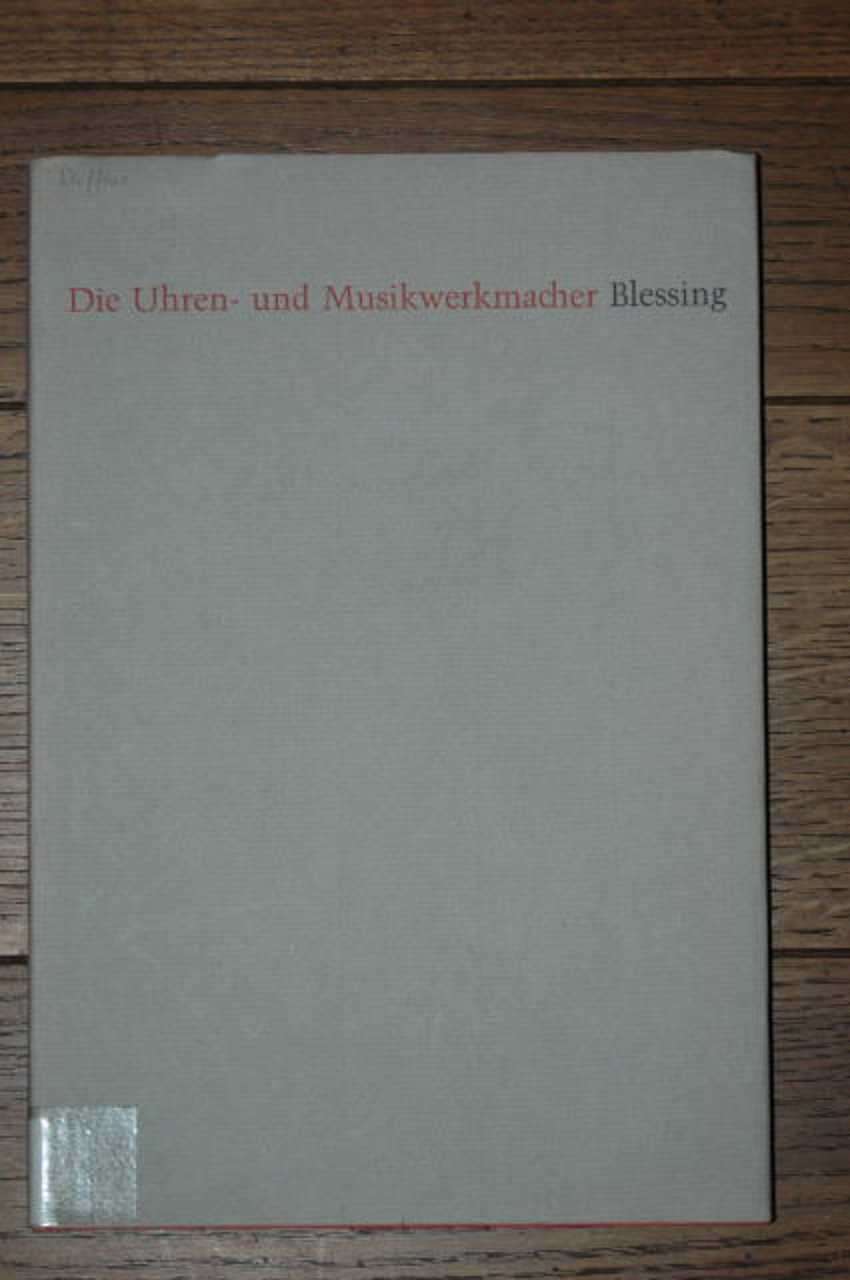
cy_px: 640
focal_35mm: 120
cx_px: 425
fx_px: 4261
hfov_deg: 11.4
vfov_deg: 17.1
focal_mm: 80
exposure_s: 1/60
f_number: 5.6
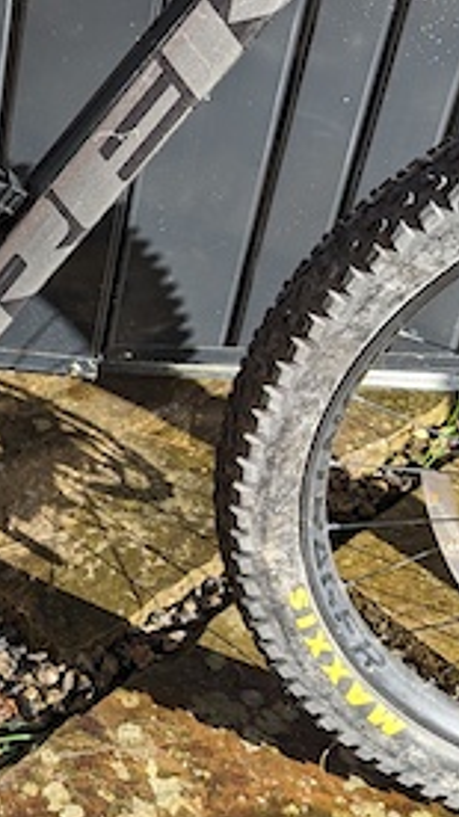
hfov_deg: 15.0
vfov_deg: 27.6
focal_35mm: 76
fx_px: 1646
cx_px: -178
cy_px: 222
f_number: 1.85
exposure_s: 1/730
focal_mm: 6.81
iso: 41
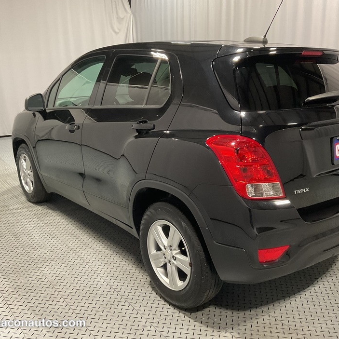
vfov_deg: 47.2
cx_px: 187
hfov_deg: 47.1
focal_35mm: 35
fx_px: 388
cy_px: 173
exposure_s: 1/60
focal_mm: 3
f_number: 1.8
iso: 125
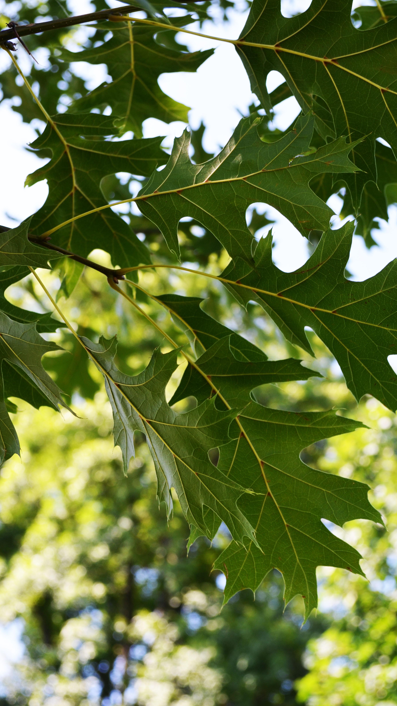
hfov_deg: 20.0
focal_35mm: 60
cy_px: 353
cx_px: 234
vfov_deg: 34.9
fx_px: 1123
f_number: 7.1
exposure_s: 1/200
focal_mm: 38
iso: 200
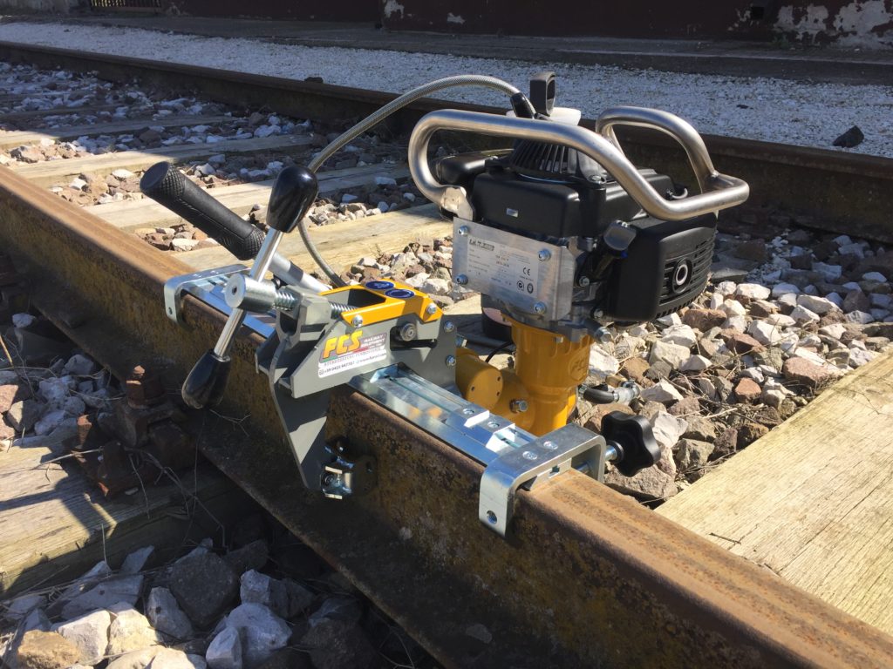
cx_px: 446
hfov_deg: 61.7
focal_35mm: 29
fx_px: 748
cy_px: 334
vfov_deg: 48.2
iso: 32
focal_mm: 4.15
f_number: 2.2
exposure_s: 1/1364
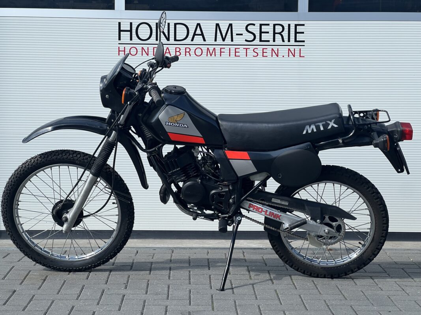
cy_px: 158
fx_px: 936
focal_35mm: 77
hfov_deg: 25.3
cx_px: 210
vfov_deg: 19.1
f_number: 2.8
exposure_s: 1/431
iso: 32
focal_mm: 9
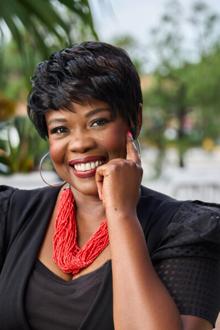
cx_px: 90
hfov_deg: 12.8
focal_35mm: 107
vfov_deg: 18.9
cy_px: 275
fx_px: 981
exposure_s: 1/320
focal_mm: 61.6
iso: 125
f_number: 2.8
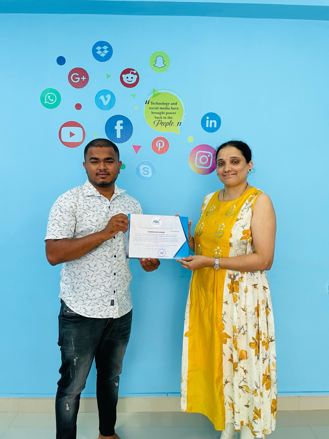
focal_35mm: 26
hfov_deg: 53.1
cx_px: 164
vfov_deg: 67.3
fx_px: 329
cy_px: 220
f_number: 1.6
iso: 80
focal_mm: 4.2
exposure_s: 1/50
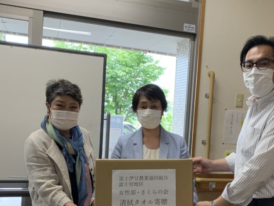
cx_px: 196
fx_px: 388
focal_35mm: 49
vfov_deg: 29.4
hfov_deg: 38.2
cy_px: 147
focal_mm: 4.25
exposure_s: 1/50
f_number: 1.8
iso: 50
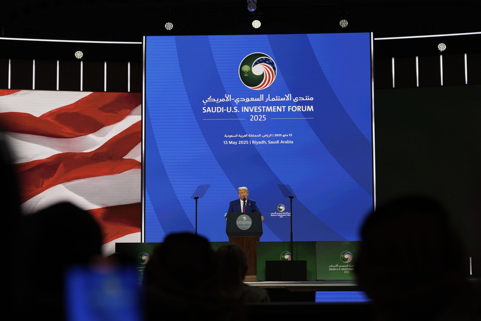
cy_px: 160
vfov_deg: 17.3
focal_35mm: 79
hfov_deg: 25.7
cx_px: 240
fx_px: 1055
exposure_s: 1/320
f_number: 3.5
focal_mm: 79
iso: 800
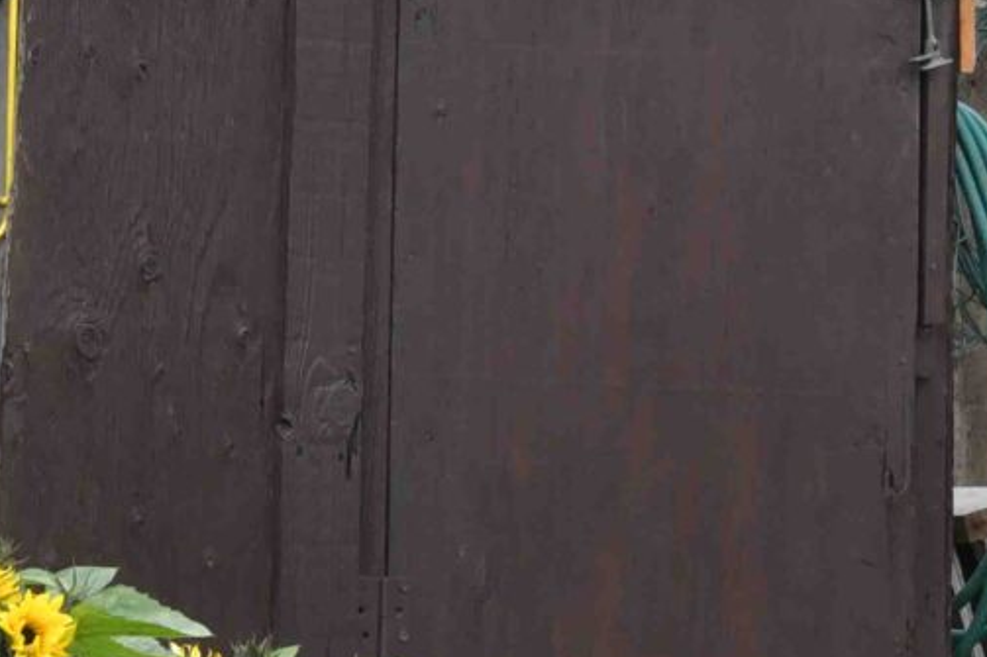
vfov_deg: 5.9
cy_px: 228
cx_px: -803
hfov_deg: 8.5
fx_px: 6358
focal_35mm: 232
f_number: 7.1
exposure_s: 1/320
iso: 400
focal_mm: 38
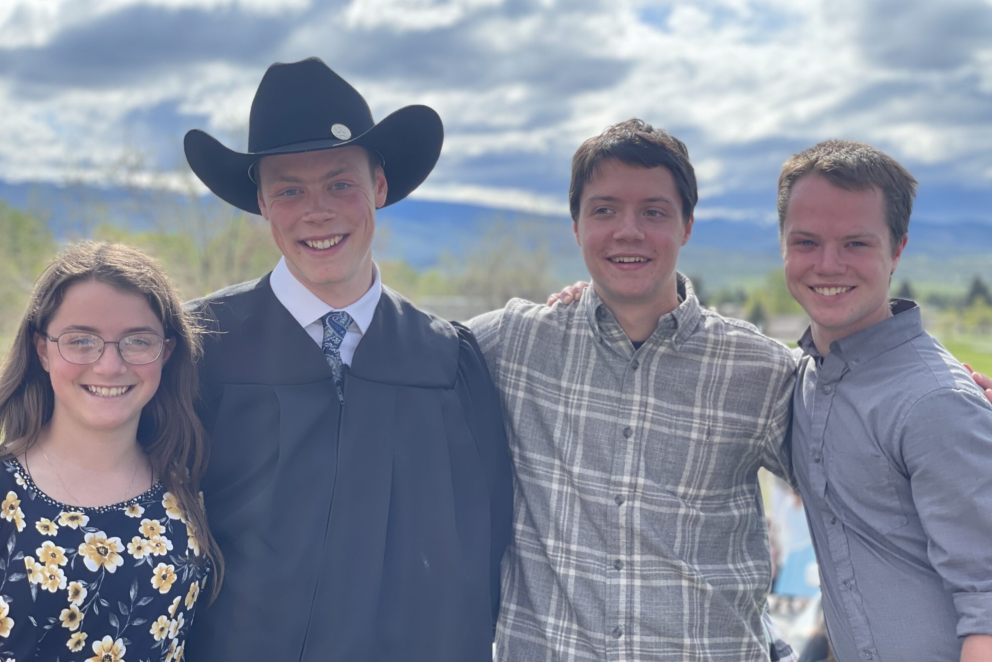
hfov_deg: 36.2
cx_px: 497
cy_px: 345
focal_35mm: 55
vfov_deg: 24.6
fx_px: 1515
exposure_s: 1/872
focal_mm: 6
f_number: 2
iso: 32
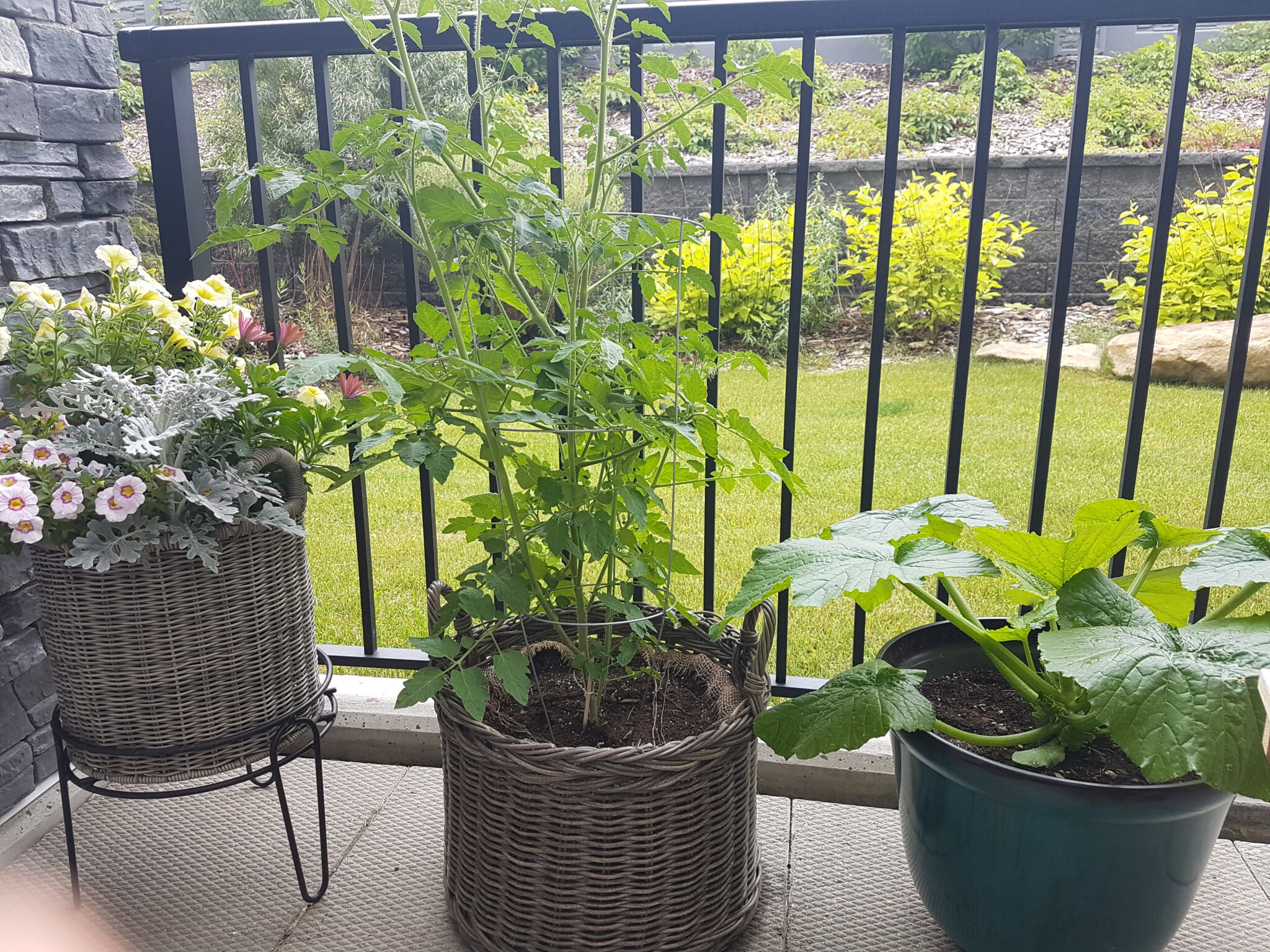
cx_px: 635
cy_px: 476
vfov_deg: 53.1
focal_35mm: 26
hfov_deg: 67.3
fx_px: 954
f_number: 1.7
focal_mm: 4.2
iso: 40
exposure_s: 1/185
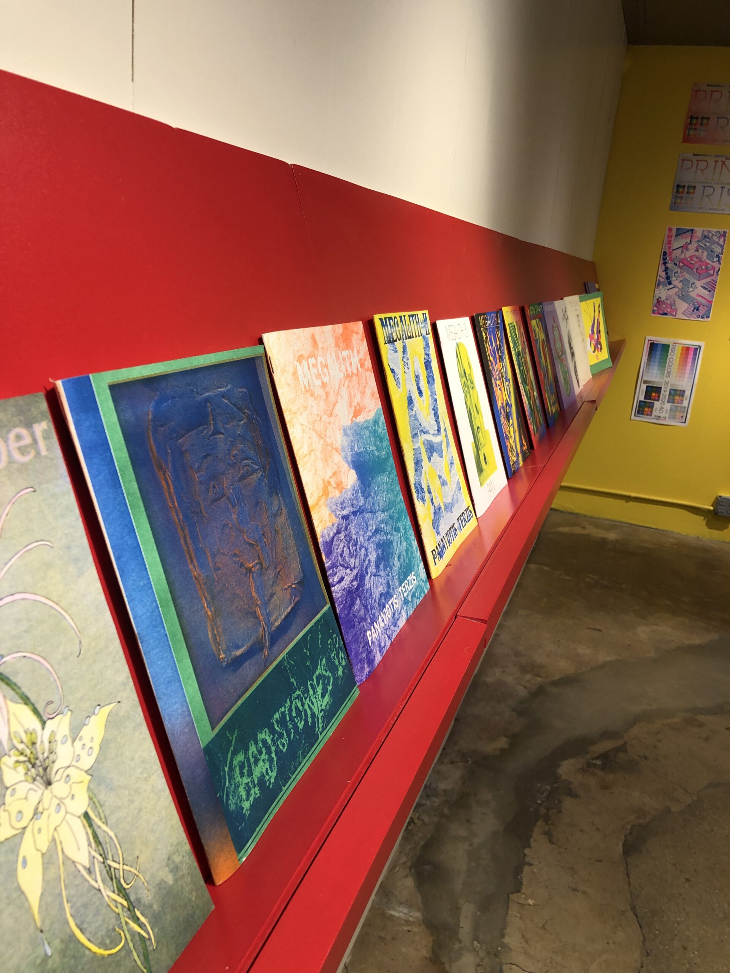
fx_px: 787
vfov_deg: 63.4
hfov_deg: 49.7
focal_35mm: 28
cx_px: 365
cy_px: 486
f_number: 1.8
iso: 25
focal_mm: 4
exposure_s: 1/30
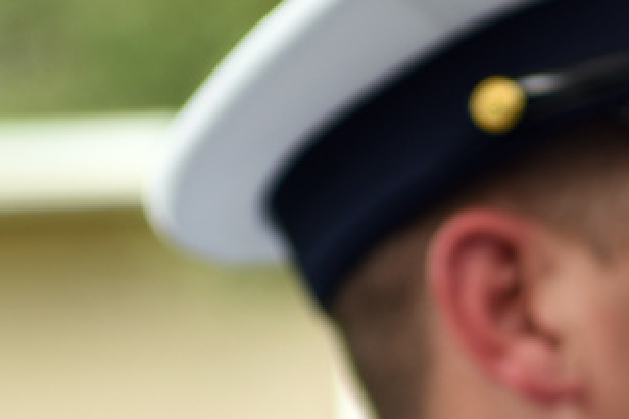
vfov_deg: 3.0
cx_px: 286
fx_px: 7945
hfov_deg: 4.5
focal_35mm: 455
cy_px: 913
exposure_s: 1/250
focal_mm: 70
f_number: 2.8
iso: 100
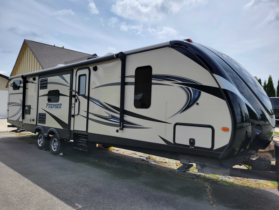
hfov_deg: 67.3
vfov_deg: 53.1
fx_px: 210
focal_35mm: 26
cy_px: 105
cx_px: 140
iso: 40
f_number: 1.8
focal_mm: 5.4
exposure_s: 1/3255
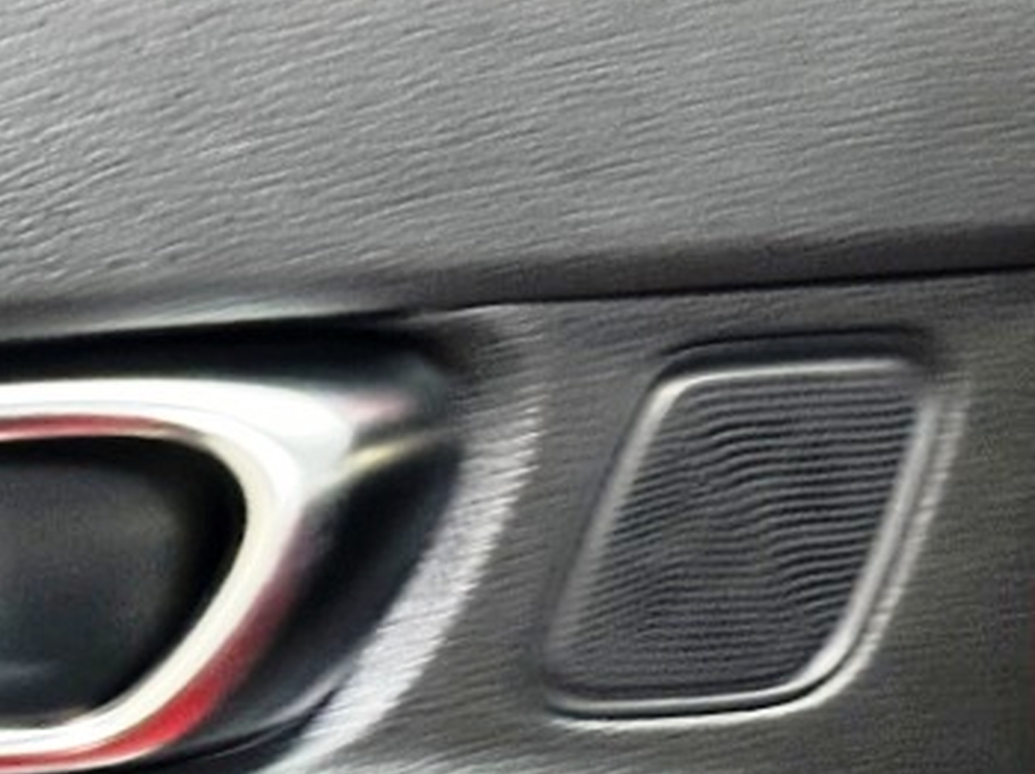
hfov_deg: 13.7
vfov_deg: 10.2
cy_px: 1100
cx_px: -145
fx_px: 4211
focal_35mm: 141
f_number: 1.78
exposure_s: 1/30
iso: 640
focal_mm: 6.86
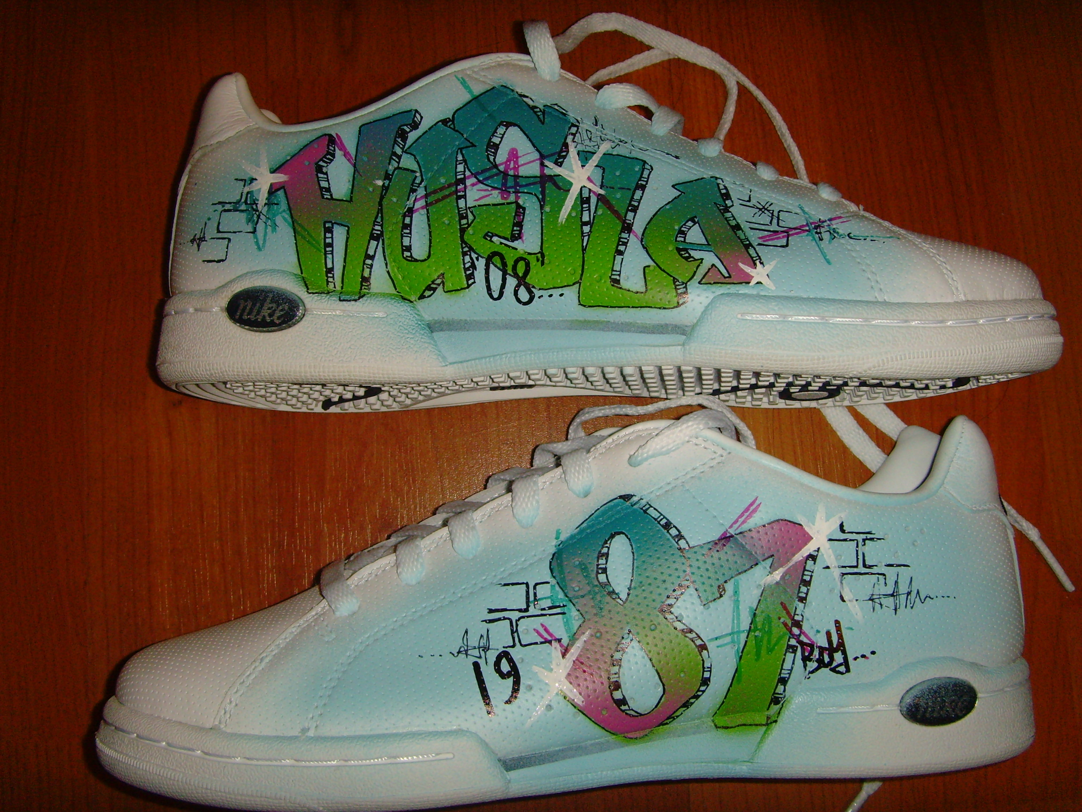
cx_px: 541
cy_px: 406
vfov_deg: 36.8
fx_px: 1219
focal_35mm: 39
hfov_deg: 47.9
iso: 200
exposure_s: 1/45
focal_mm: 6.6
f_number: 3.5
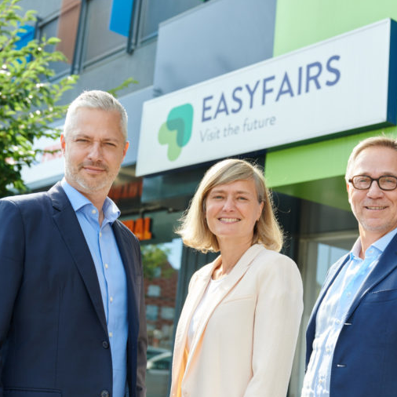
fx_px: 753
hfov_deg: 29.5
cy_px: 199
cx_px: 209
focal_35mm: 58
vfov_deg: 29.6
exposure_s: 1/400
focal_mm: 45
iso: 160
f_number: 4
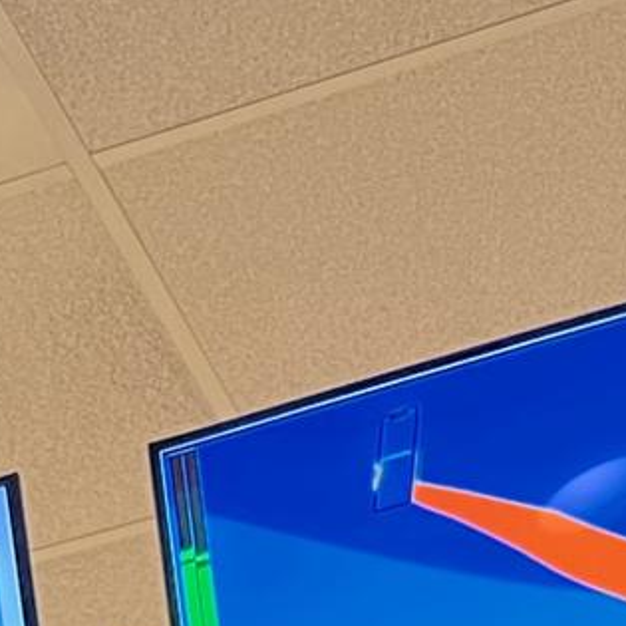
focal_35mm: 140
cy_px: 1381
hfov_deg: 12.3
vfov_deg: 11.0
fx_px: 2864
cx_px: 2
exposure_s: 1/60
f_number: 1.5
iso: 250
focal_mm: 5.7
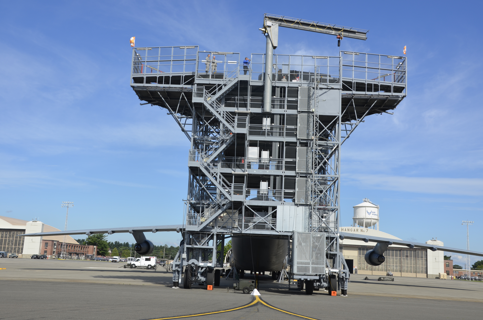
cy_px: 160
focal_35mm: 40
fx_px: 542
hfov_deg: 48.0
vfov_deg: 32.9
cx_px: 242
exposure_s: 1/320
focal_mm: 27
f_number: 9
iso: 100
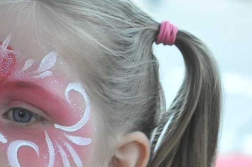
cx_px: 18
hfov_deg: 4.5
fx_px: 3173
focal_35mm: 454
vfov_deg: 3.0
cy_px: 60
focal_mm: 80
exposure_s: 1/160
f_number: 6.3
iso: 2500
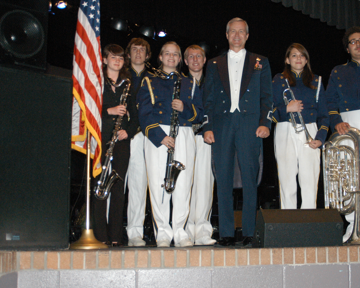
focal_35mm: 53
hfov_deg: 35.0
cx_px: 239
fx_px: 565
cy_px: 134
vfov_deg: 28.6
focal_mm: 28
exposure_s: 1/125
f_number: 3.5
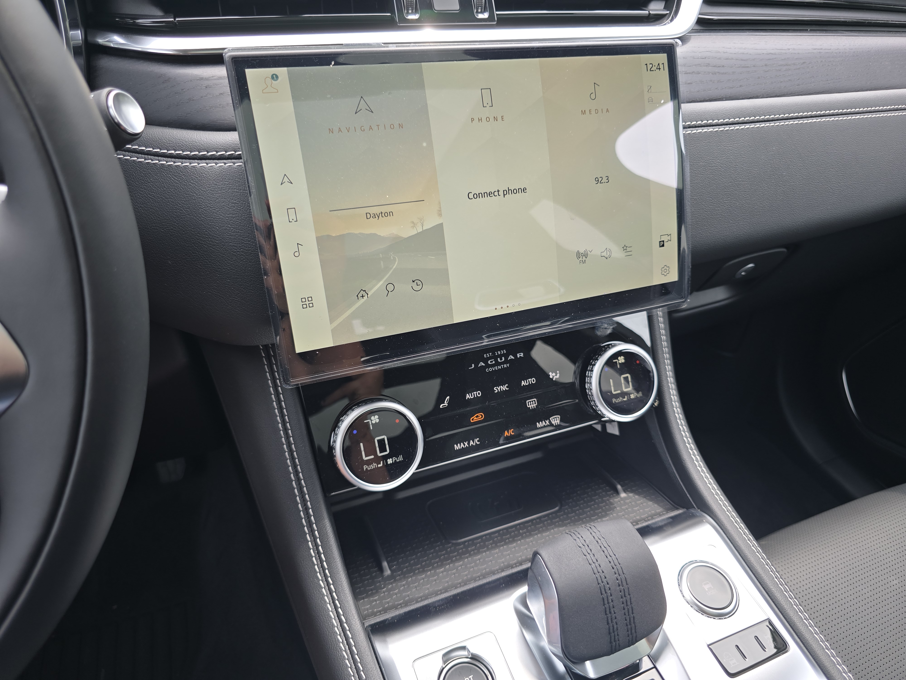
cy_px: 340
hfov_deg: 73.9
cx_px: 453
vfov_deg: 58.9
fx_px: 602
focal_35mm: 23
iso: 12
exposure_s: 1/97.4
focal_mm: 6.3
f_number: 1.7
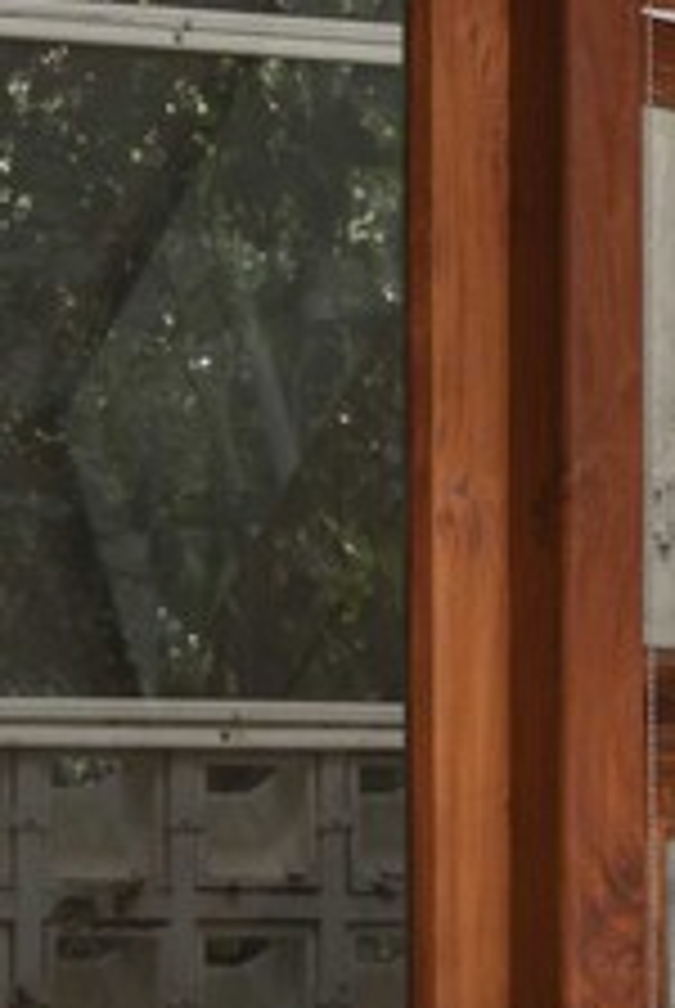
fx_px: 7402
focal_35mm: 264
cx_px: 745
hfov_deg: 5.2
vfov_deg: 7.8
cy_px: 788
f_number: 11
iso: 200
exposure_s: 1/5
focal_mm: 37
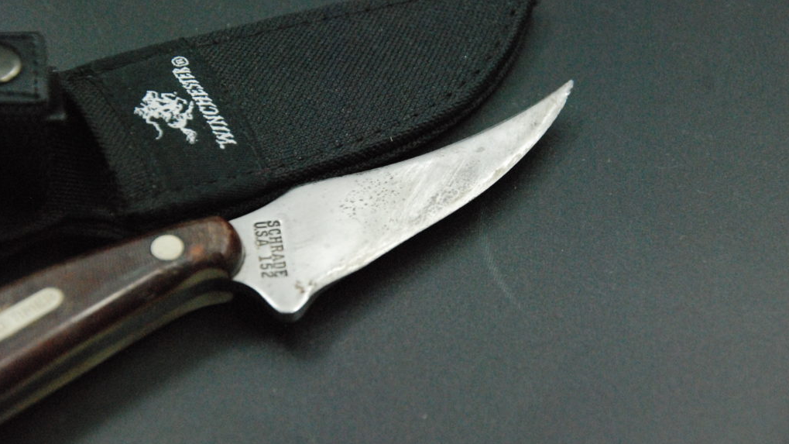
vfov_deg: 10.2
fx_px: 2480
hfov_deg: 18.1
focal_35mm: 119
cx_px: 394
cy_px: 190
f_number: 5.6
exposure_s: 1/500
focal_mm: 75
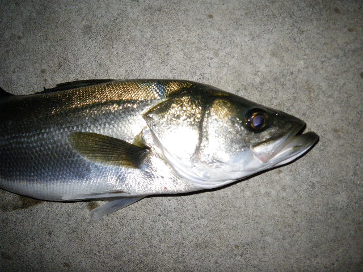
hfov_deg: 63.4
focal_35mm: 28
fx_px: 294
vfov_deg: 49.7
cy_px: 136
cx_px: 182
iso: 400
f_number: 3.5
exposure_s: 1/50
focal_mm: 5
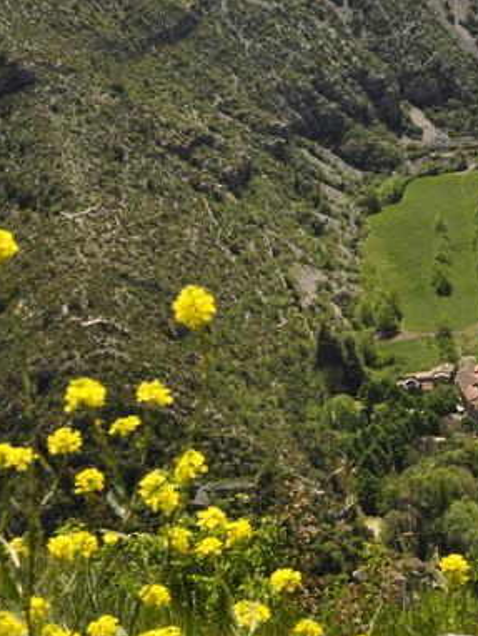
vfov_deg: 21.1
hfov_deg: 15.3
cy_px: 387
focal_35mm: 93
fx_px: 1708
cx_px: 581
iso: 800
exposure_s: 1/640
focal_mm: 35
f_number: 13
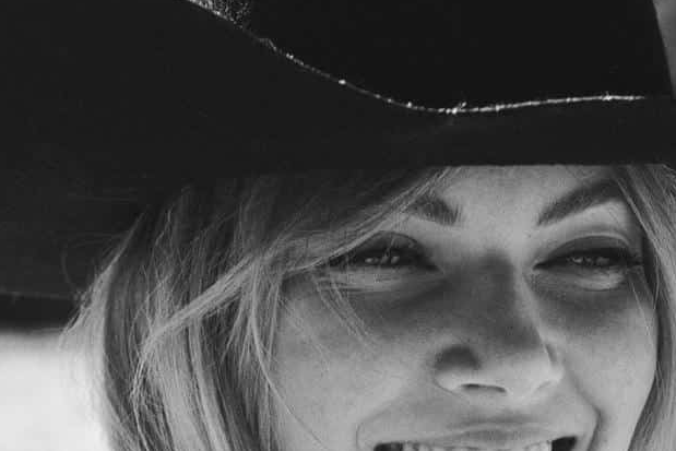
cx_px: 120
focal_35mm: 168
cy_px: 530
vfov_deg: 8.1
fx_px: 3155
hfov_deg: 12.2
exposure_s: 1/400
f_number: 6.3
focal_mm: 52
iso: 250
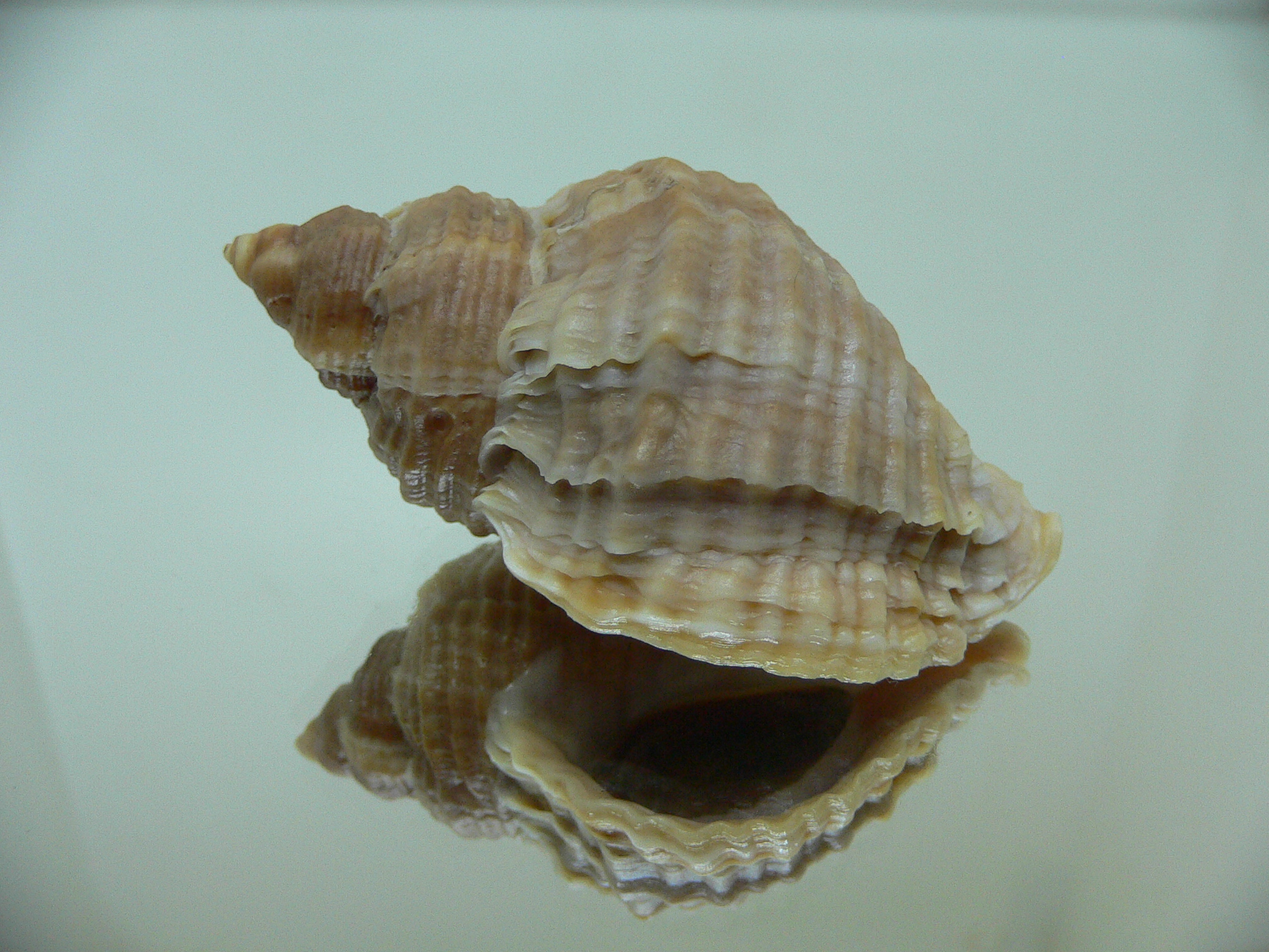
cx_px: 634
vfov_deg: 40.7
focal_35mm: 35
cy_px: 476
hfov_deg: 52.6
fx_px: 1283
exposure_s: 1/60
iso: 150
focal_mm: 4.6
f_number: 2.8
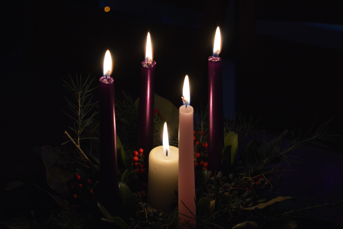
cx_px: 170
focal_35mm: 84
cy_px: 115
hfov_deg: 24.3
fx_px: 796
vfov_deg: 16.4
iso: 800
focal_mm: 55
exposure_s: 1/60
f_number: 5.6
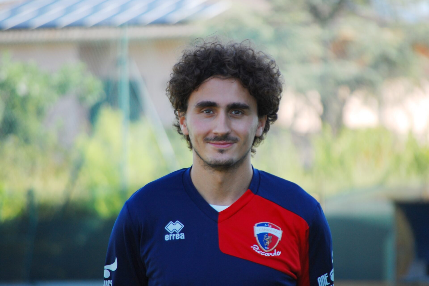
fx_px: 3572
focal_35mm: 300
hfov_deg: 6.9
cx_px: 214
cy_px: 143
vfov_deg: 4.6
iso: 250
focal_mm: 200
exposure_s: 1/250
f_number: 5.6
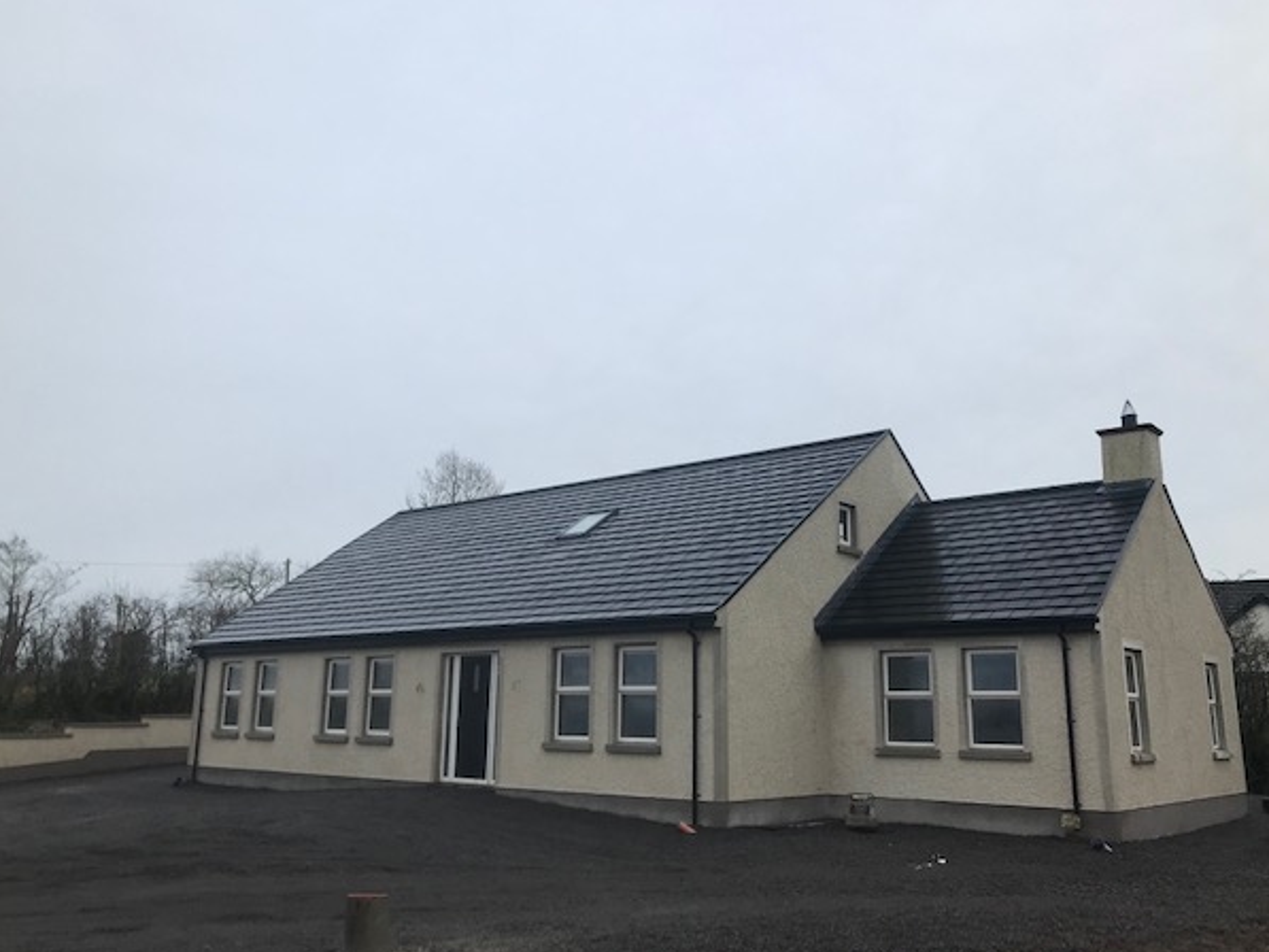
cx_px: 646
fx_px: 1100
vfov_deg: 46.8
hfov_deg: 59.9
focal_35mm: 30
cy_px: 472
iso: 20
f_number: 1.8
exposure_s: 1/433
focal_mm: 3.99
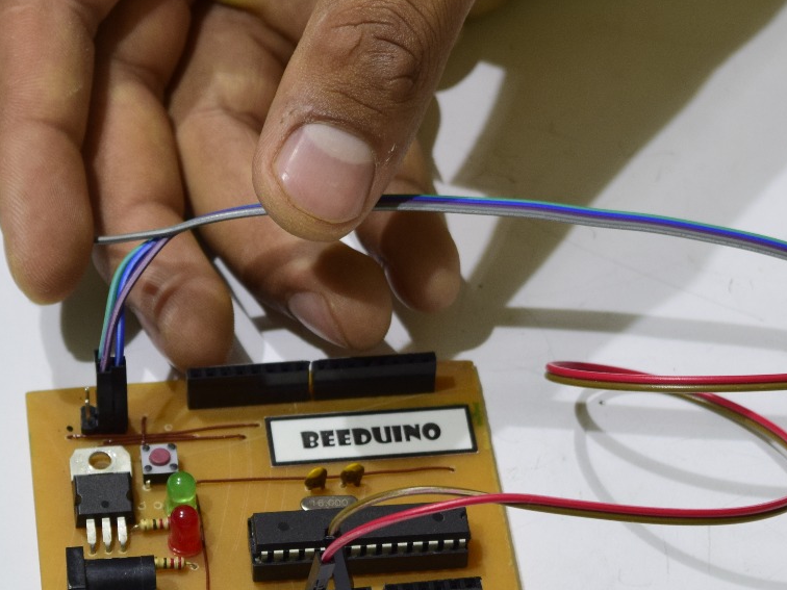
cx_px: 341
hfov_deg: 11.6
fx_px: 3866
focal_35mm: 170
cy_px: 353
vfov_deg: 8.7
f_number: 5.6
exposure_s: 1/50
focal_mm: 55
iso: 400
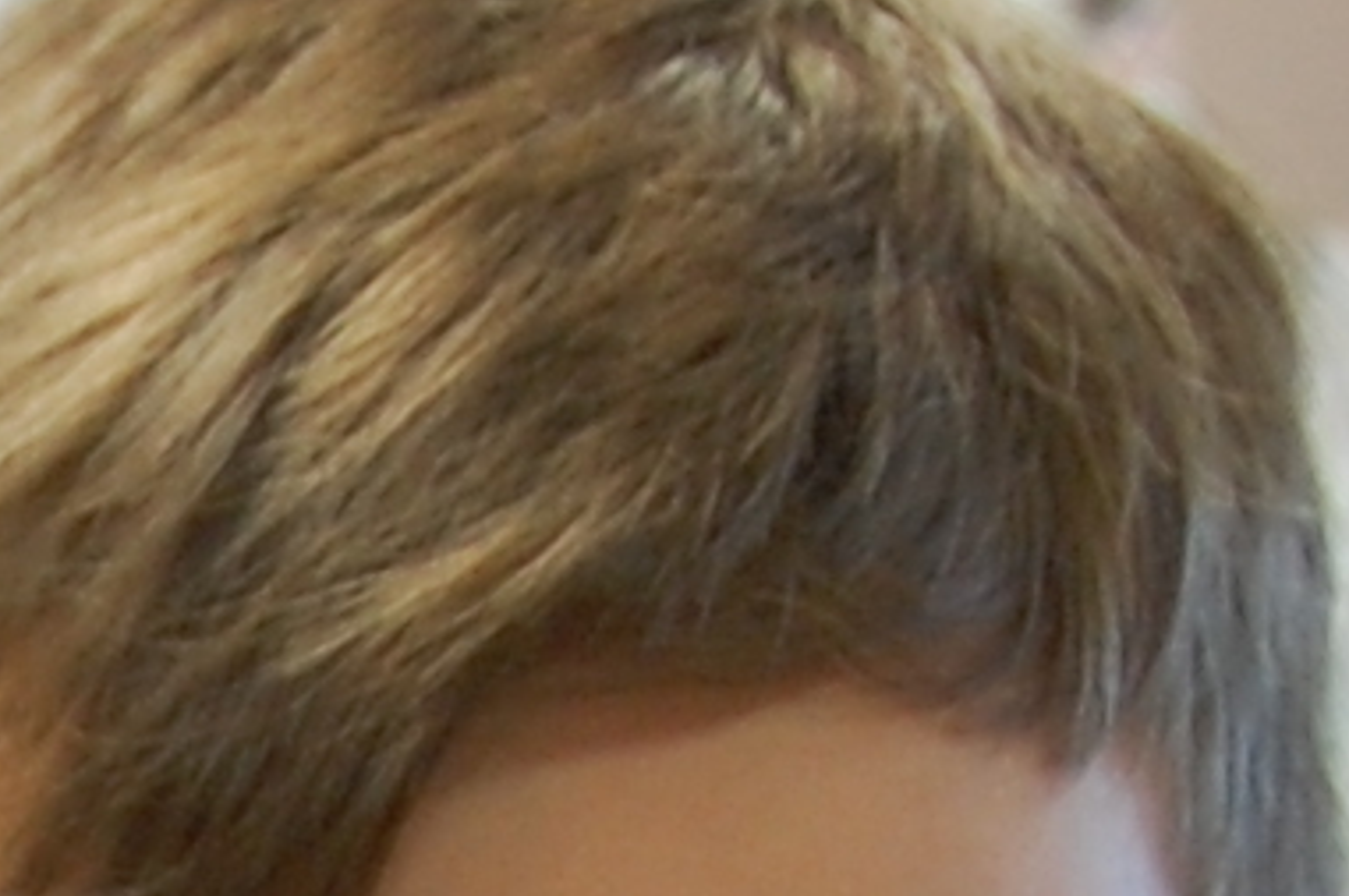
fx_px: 11527
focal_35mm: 308
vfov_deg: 4.3
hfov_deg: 6.5
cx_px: -1476
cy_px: 2854
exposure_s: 1/30
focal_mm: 26
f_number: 4
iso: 560
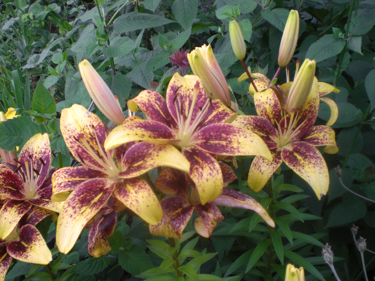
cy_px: 140
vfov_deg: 37.7
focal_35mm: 38
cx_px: 188
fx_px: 412
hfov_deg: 49.0
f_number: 3.1
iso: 100
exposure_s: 1/125
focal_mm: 6.3
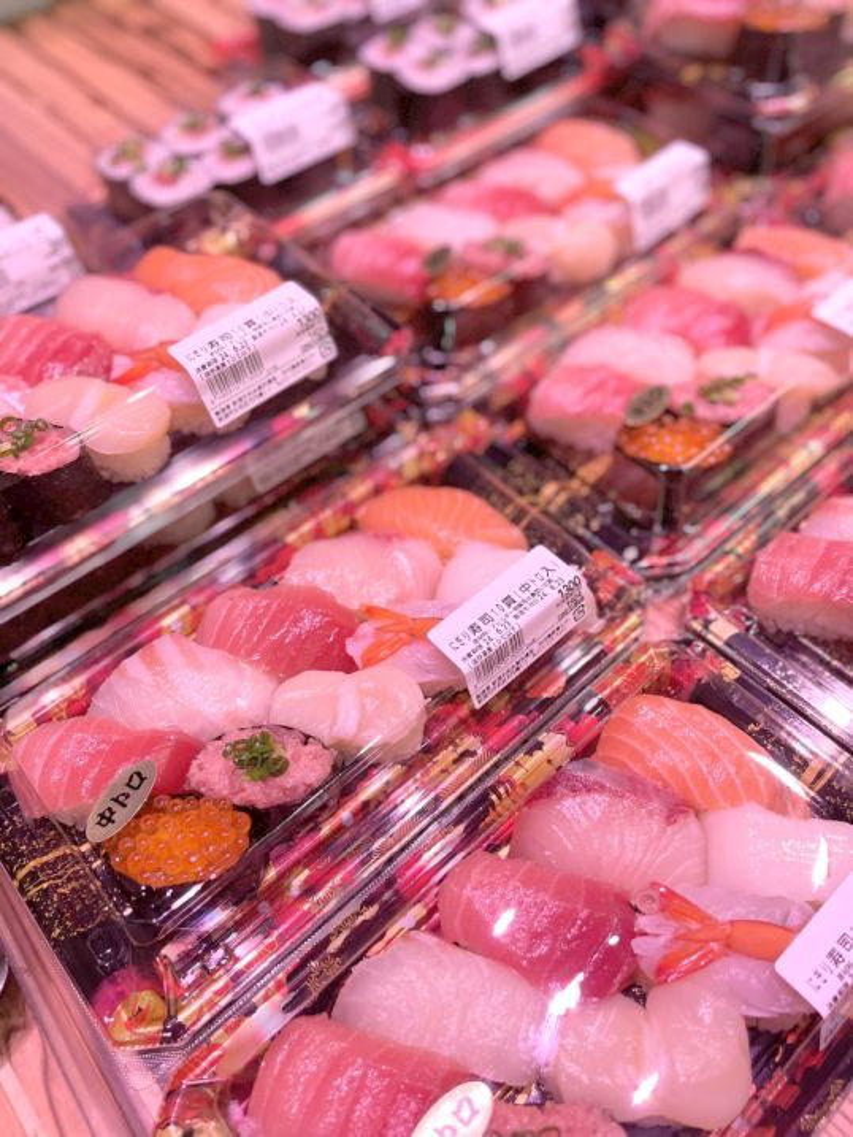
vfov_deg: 67.3
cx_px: 426
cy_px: 568
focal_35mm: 26
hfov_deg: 53.1
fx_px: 854
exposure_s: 1/100
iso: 100
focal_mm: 4.2
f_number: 1.6
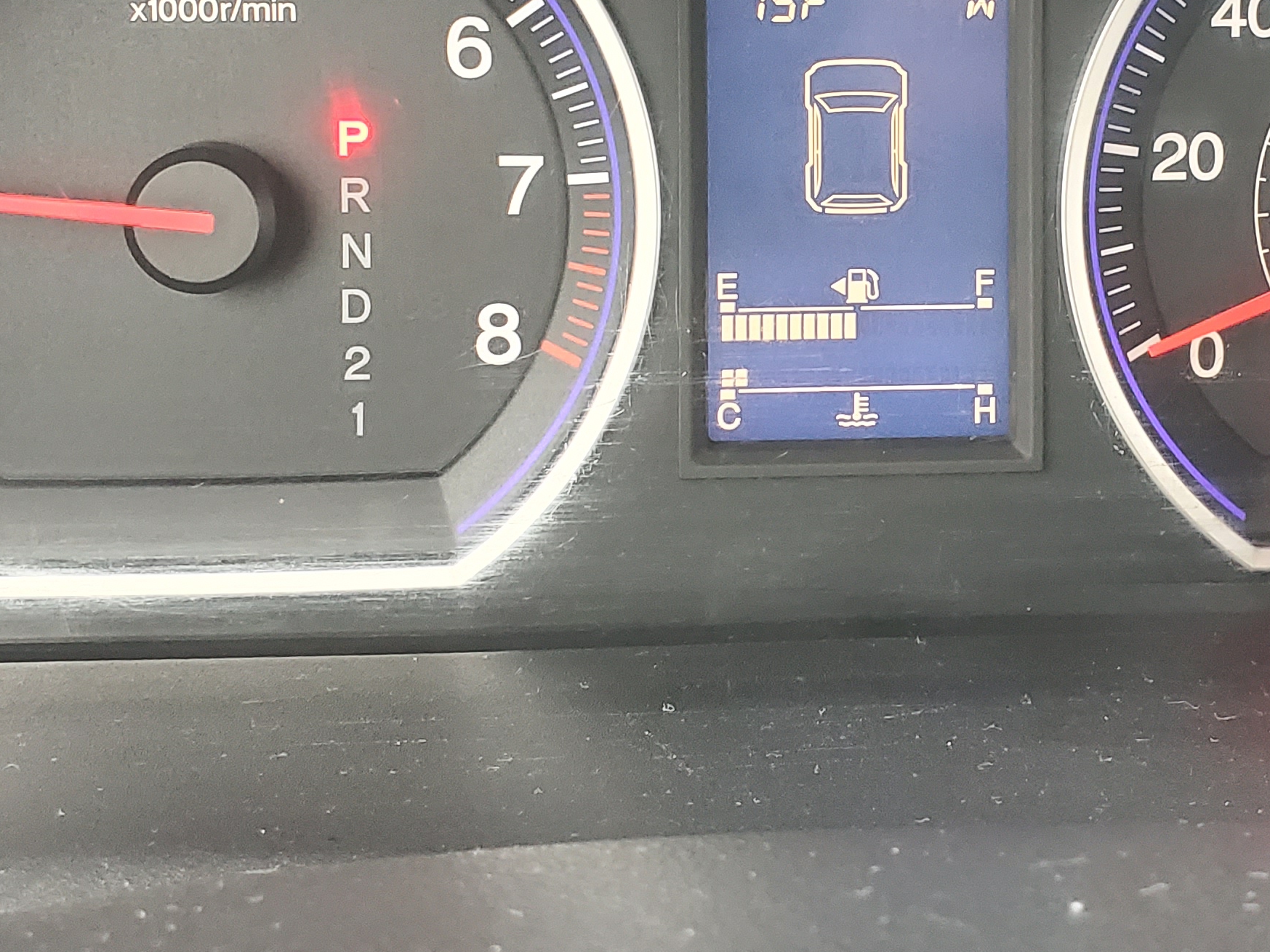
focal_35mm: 60
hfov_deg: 31.8
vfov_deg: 23.7
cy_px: 82
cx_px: 903
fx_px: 2201
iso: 500
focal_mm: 4.3
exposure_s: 1/40
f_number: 2.4
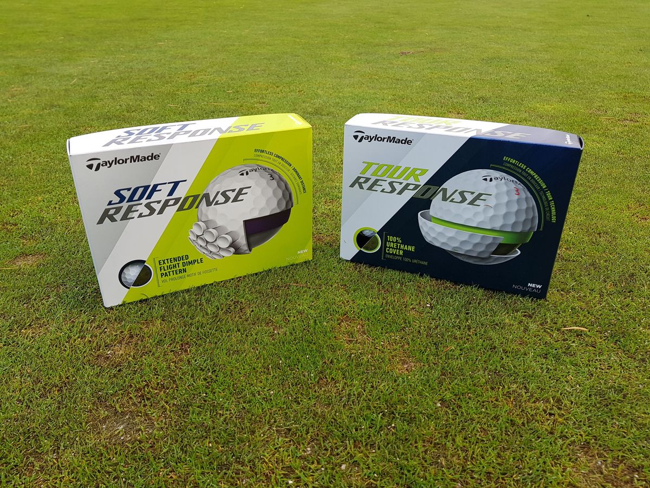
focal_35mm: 26
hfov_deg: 67.3
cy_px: 244
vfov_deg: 53.1
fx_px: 488
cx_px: 325
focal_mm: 4.2
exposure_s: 1/145
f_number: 1.7
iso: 40
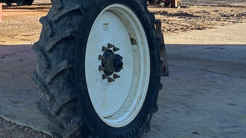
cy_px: -53
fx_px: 437
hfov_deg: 30.6
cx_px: 44
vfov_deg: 16.7
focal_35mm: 67
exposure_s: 1/1812
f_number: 1.78
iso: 80
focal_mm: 6.86
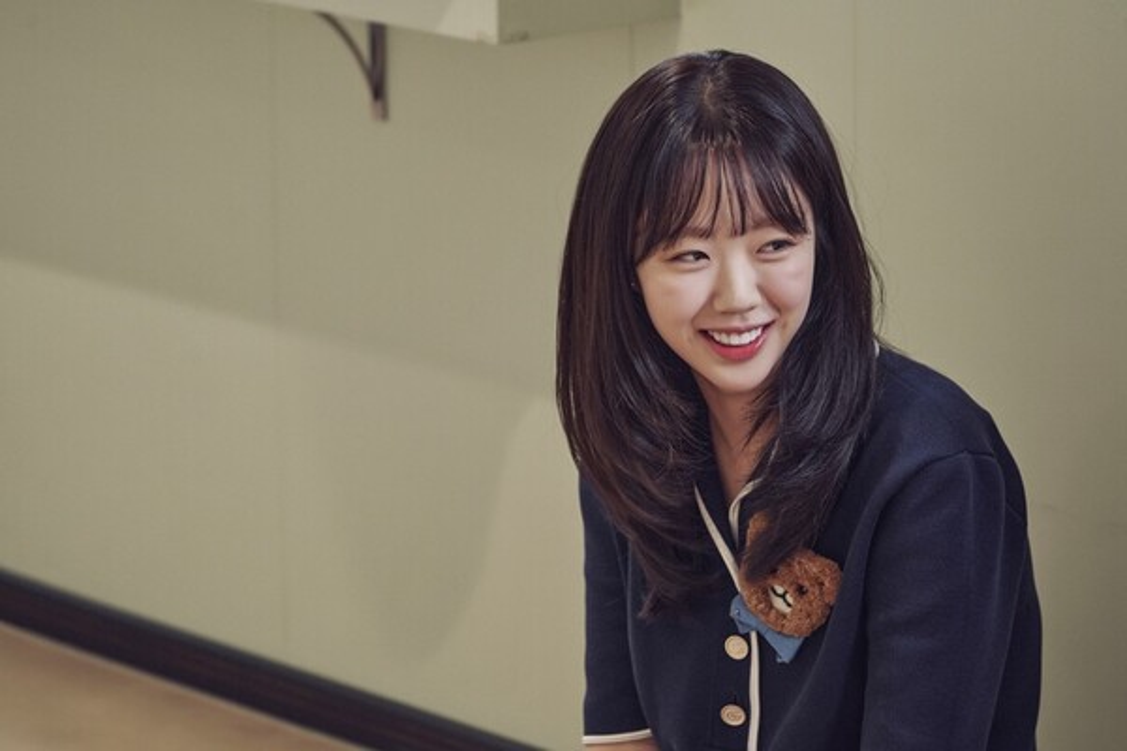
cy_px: 376
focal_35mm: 189
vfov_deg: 7.3
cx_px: 564
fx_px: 5916
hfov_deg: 10.9
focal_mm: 189
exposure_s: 1/200
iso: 800
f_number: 5.6
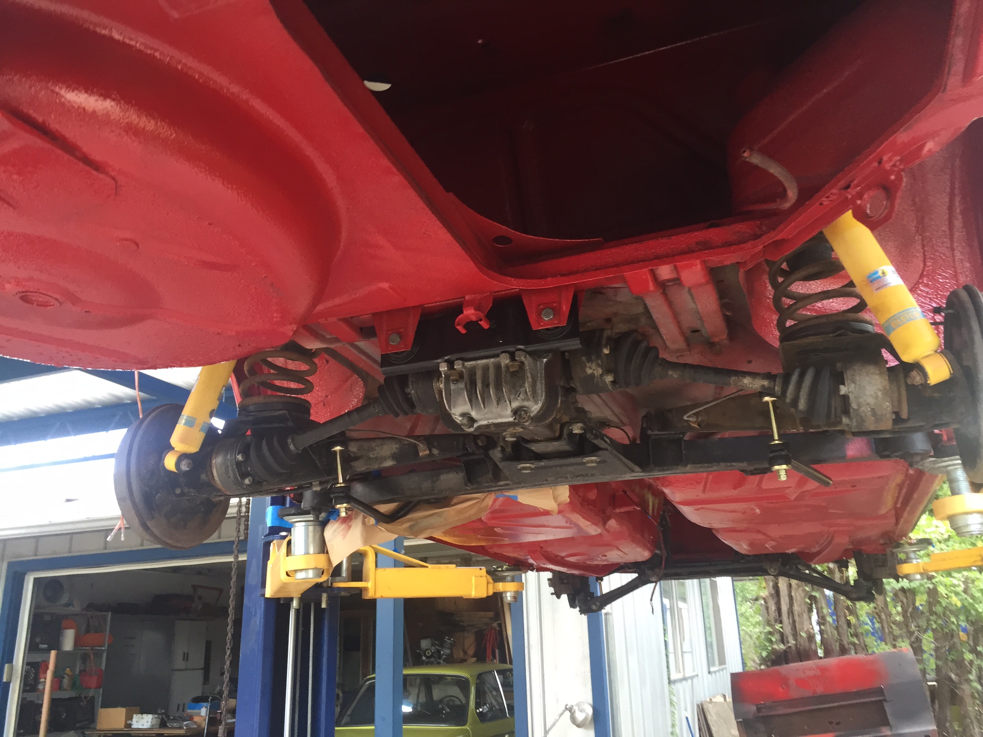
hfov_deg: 61.7
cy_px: 368
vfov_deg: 48.2
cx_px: 492
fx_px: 824
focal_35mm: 29
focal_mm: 4.15
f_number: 2.2
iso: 32
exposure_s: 1/30
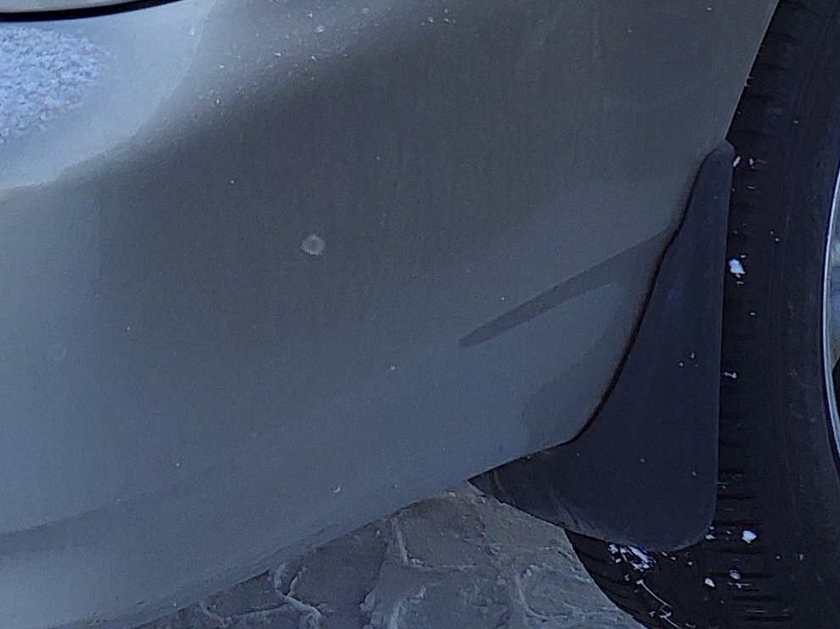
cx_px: 278
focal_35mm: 108
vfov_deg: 13.1
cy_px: -241
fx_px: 2620
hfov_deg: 18.2
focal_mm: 3.58
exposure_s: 1/608
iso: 40
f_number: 1.9
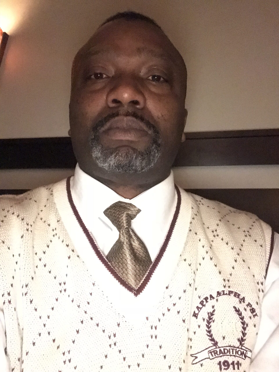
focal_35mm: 32
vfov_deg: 56.8
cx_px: 140
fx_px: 344
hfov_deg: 44.2
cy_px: 186
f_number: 2.2
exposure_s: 1/20
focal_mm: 2.87
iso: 1250
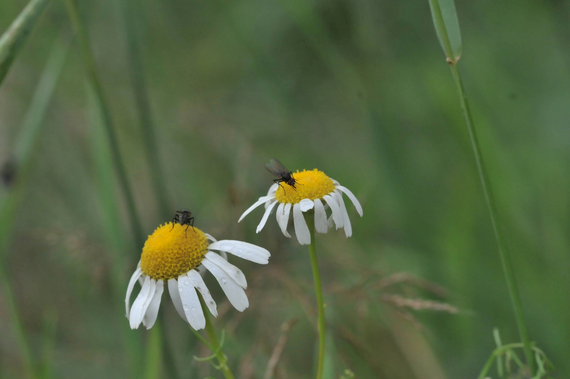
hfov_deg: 15.2
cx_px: 285
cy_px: 190
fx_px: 2135
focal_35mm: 135
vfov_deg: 10.1
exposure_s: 1/640
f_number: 8
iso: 1000
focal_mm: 90
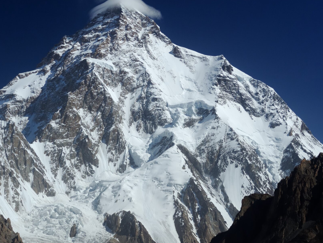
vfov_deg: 19.9
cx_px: 131
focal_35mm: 74
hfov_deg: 26.3
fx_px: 691
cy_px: 147
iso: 100
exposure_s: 1/1000
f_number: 3.5
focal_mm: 12.5
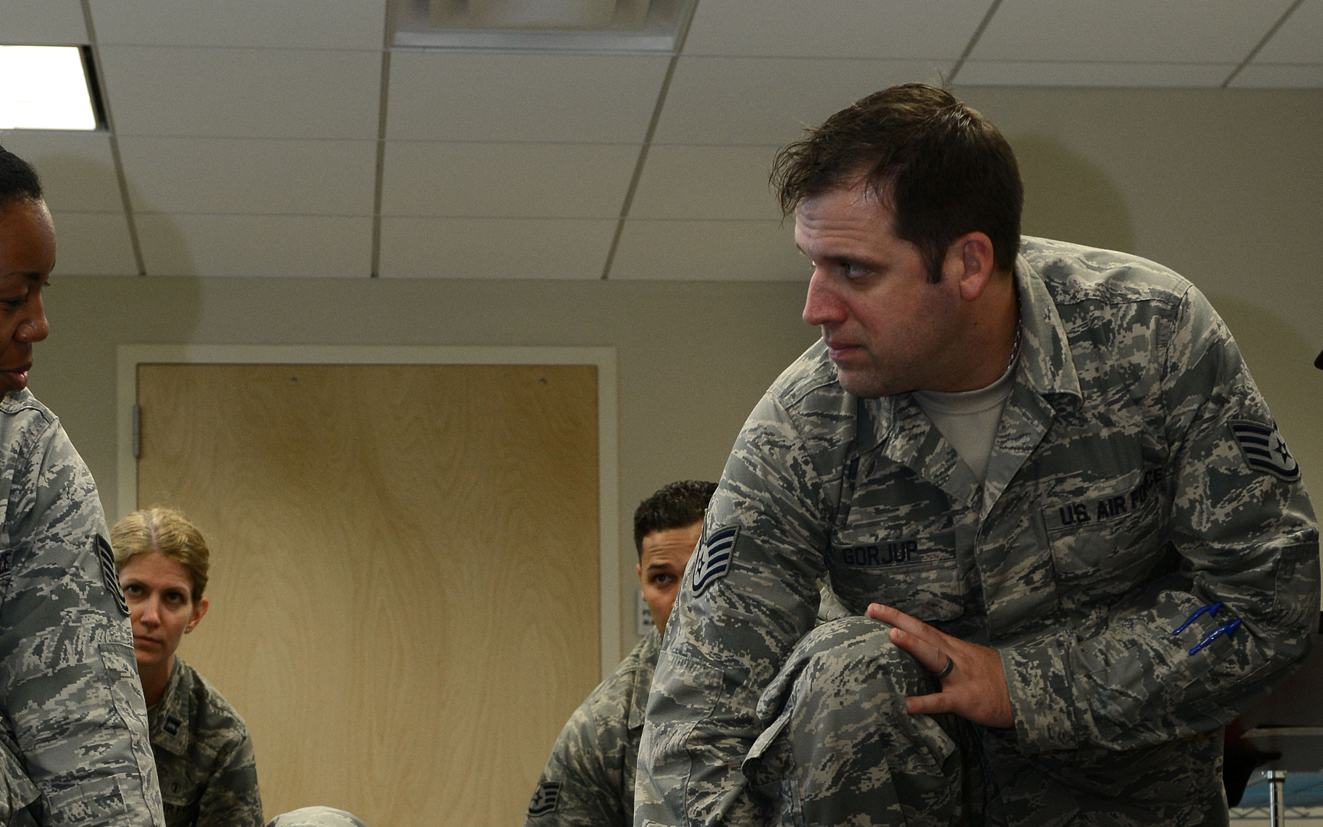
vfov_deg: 21.6
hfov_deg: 33.9
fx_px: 2163
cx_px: 564
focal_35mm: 60
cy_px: 513
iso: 500
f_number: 4.5
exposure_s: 1/100
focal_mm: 34
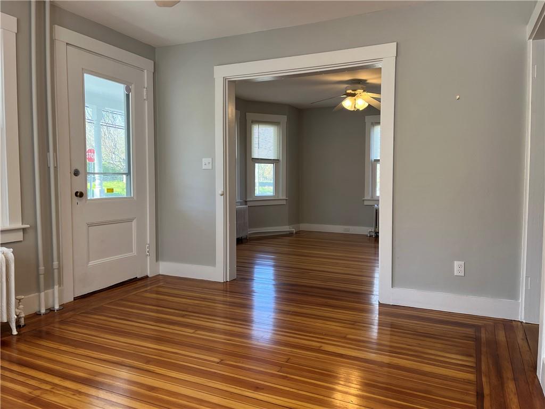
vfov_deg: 53.1
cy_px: 204
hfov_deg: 67.3
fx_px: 409
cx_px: 272
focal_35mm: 26
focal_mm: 5.1
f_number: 1.6
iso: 64
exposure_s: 1/143
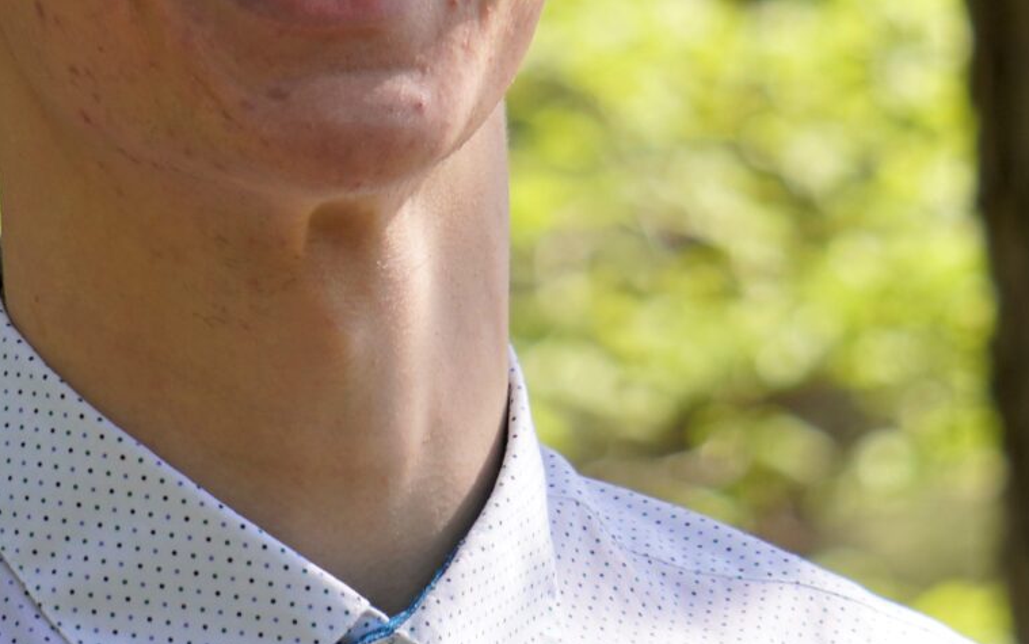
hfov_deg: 3.7
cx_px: 409
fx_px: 15758
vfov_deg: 2.3
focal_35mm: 562
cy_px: 115
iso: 100
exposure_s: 1/200
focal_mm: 109
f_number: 5.6
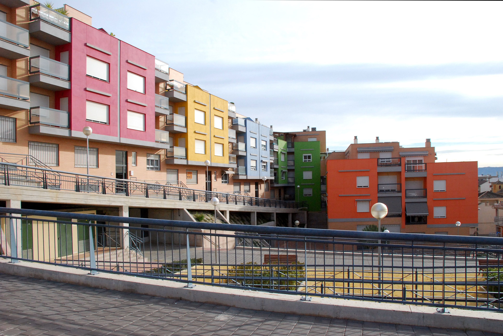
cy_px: 168
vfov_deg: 48.0
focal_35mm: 27
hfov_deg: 67.3
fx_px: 378
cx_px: 252
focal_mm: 18
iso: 1000
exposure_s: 1/640
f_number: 11
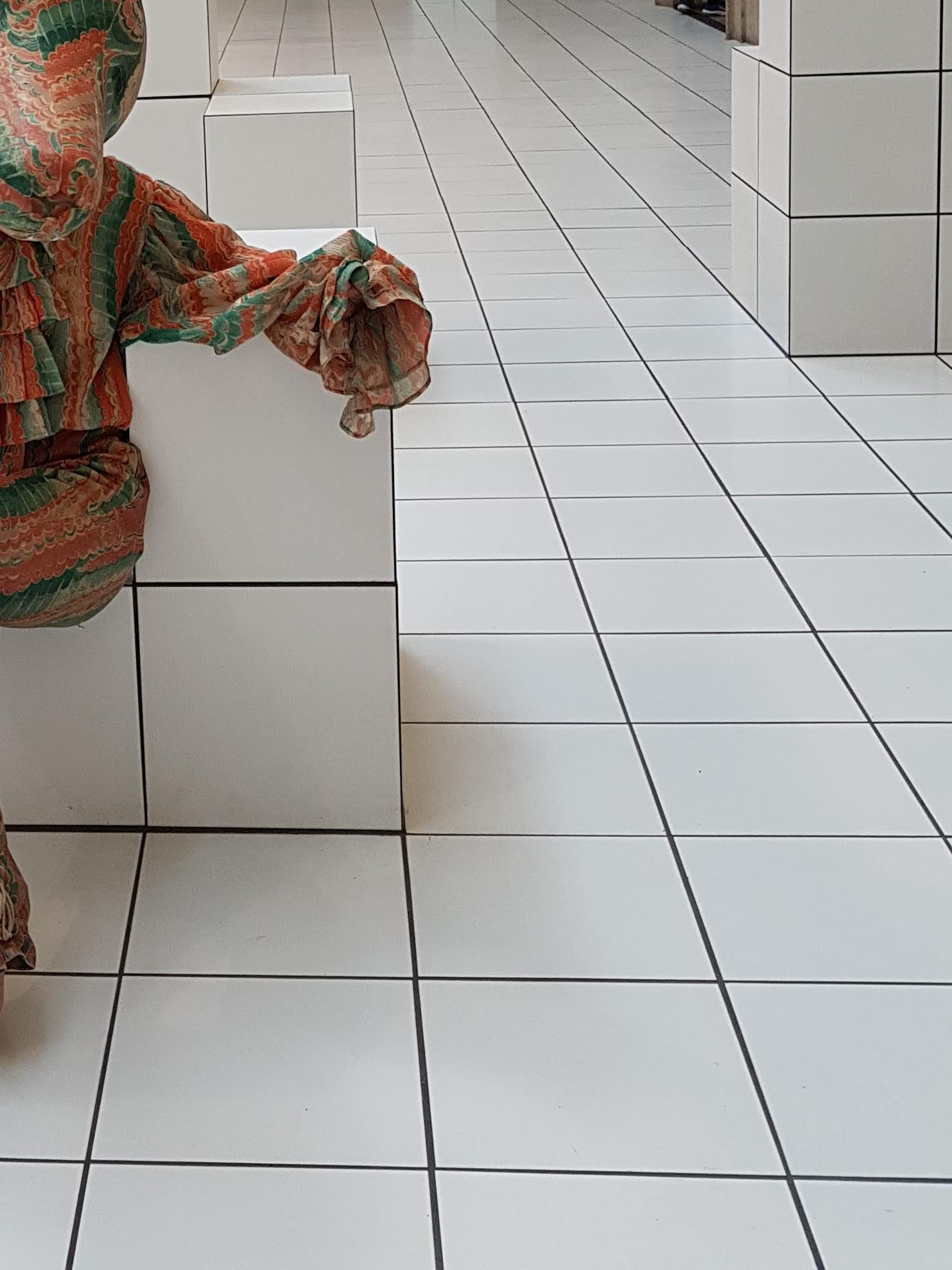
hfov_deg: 26.7
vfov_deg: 34.5
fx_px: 1944
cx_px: 124
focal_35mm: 53
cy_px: 166
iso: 64
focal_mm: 4.2
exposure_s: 1/50
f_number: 1.7
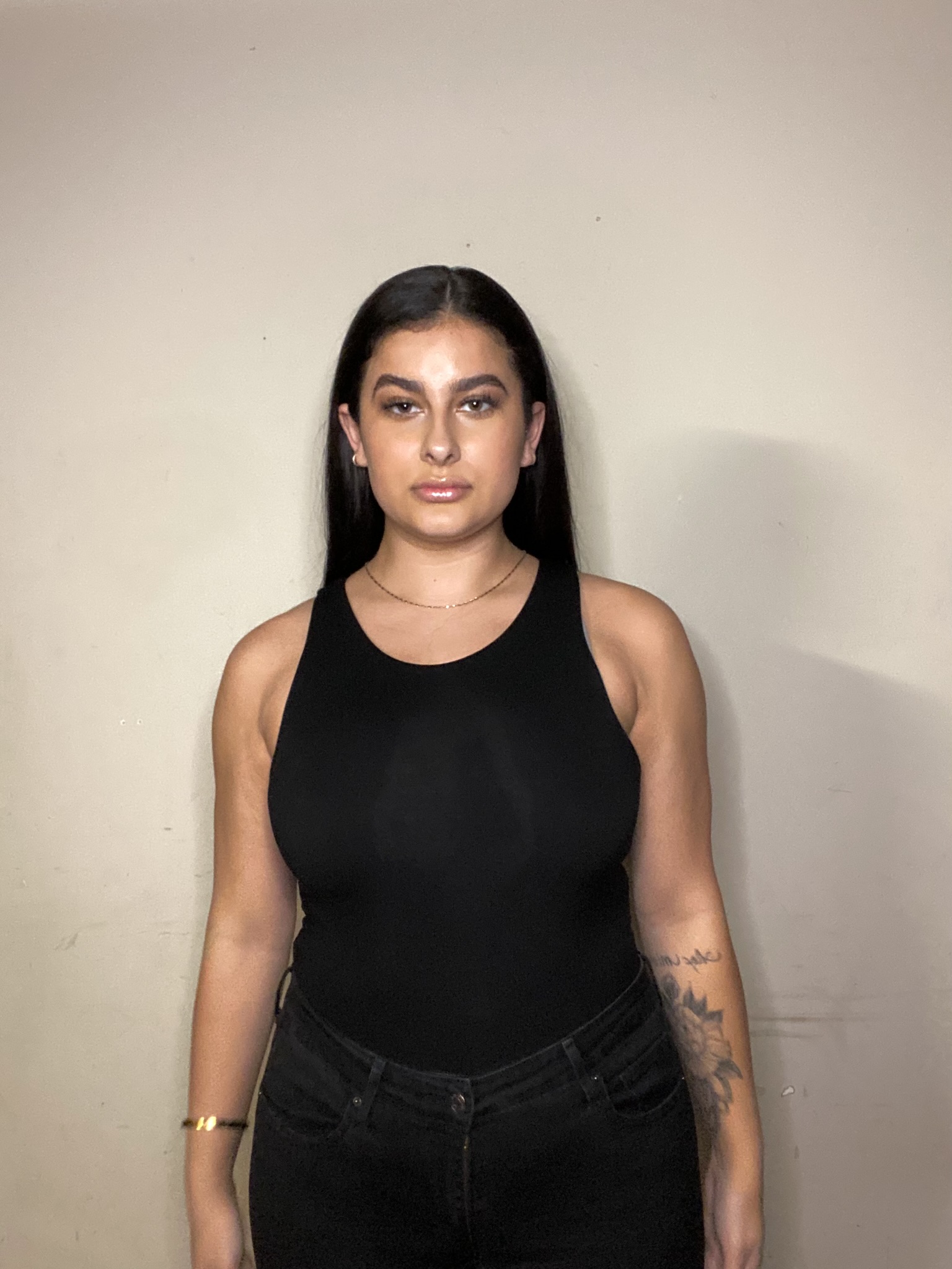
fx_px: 1100
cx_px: 476
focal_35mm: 30
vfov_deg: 60.0
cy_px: 634
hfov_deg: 46.8
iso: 400
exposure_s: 1/30
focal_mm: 2.71
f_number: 2.2
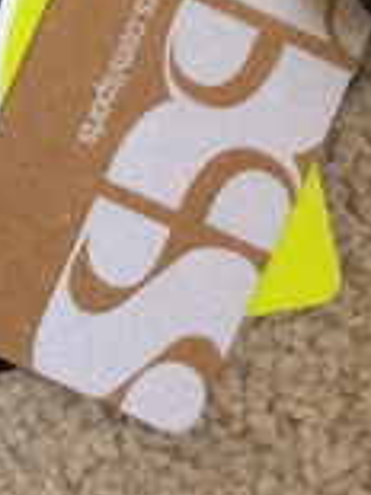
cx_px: 230
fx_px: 2361
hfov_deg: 9.0
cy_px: -629
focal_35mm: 165
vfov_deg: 10.6
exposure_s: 1/24
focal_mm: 3.3
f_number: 2.4
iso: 250
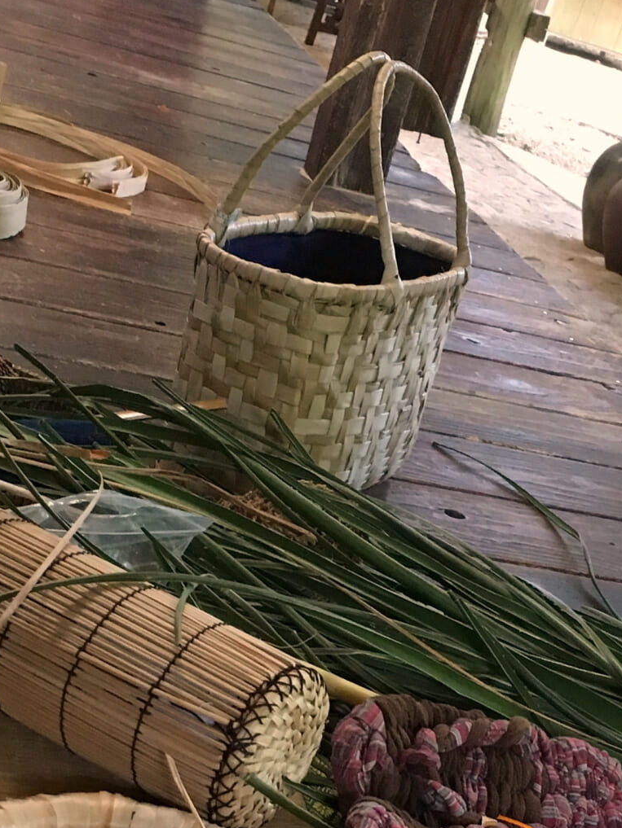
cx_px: 331
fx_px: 1749
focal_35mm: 73
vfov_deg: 26.2
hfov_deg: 20.2
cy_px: 667
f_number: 2.2
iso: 200
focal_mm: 4.15
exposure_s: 1/30
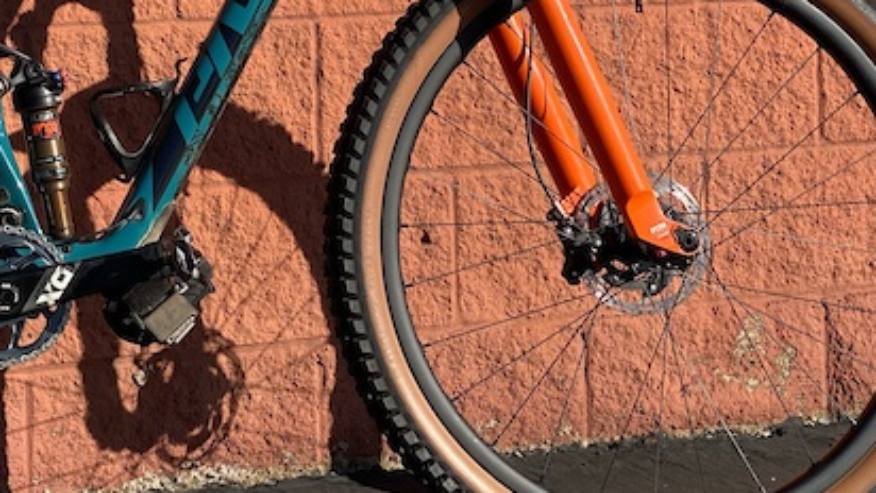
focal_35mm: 110
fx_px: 2556
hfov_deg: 19.1
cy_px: 19
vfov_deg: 10.9
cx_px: 64
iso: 20
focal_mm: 6
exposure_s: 1/1142
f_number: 2
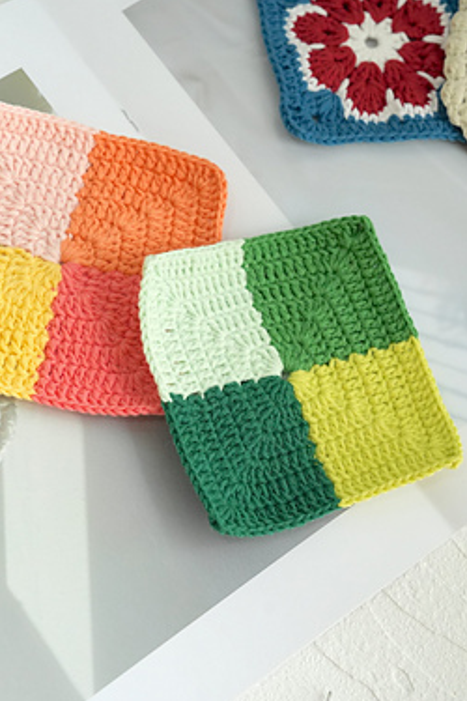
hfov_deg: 15.5
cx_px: 160
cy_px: 312
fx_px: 1712
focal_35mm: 88
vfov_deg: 23.1
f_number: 6.3
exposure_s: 1/500
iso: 3200
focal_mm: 66
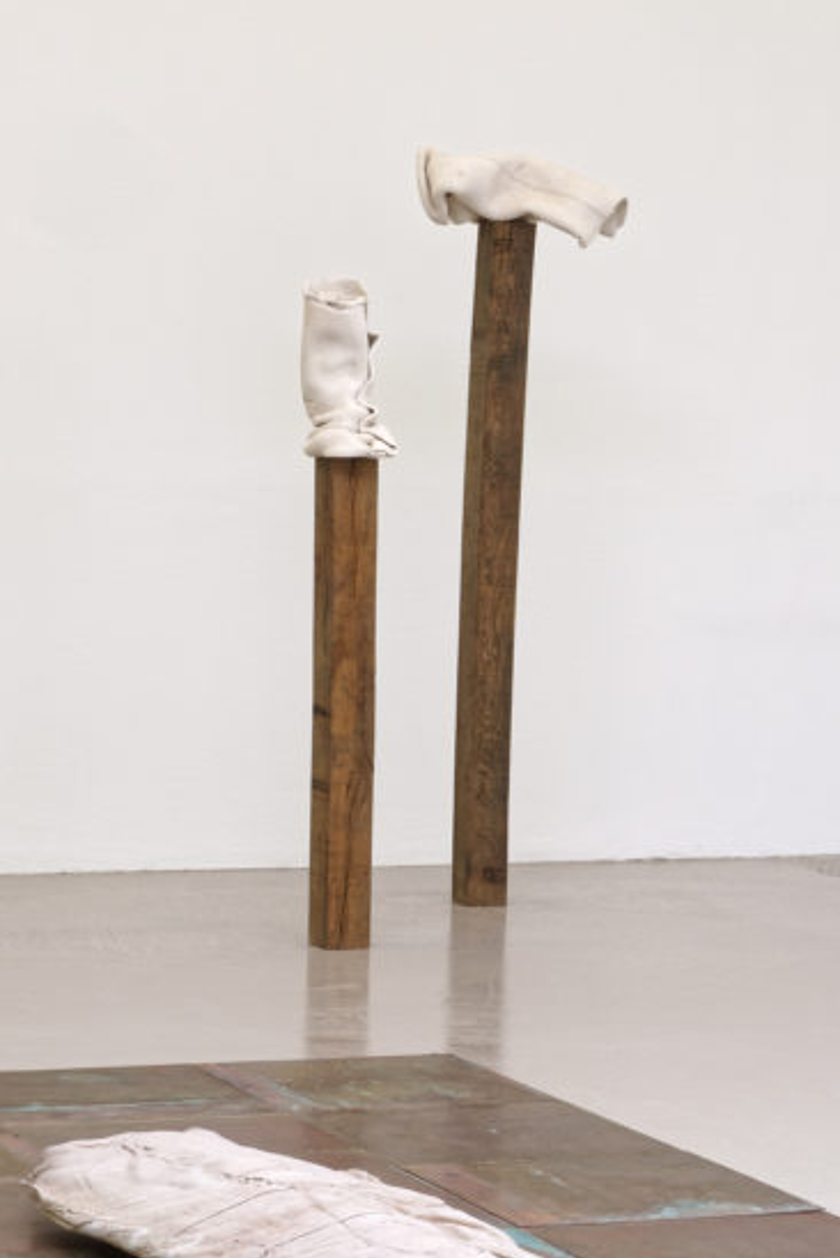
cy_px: 730
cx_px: 313
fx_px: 4824
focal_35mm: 138
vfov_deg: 14.8
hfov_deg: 9.9
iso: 64
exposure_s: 1/15
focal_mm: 105
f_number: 32
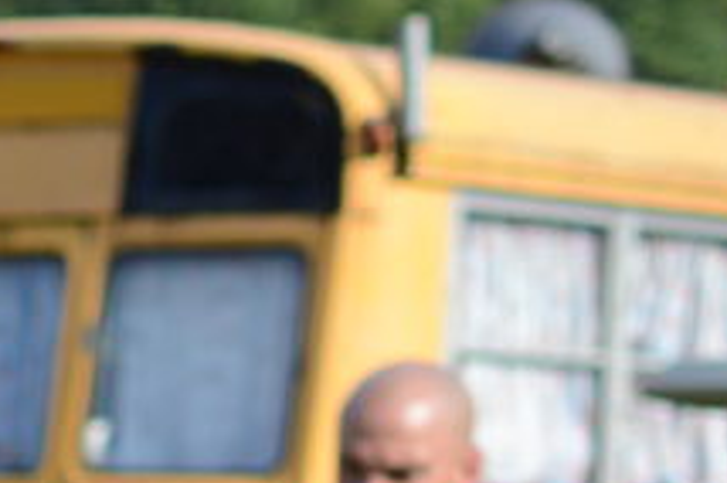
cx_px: -999
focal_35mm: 270
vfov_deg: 5.0
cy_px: 1070
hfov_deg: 7.2
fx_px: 5436
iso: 100
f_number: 1.8
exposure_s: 1/2500
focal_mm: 35
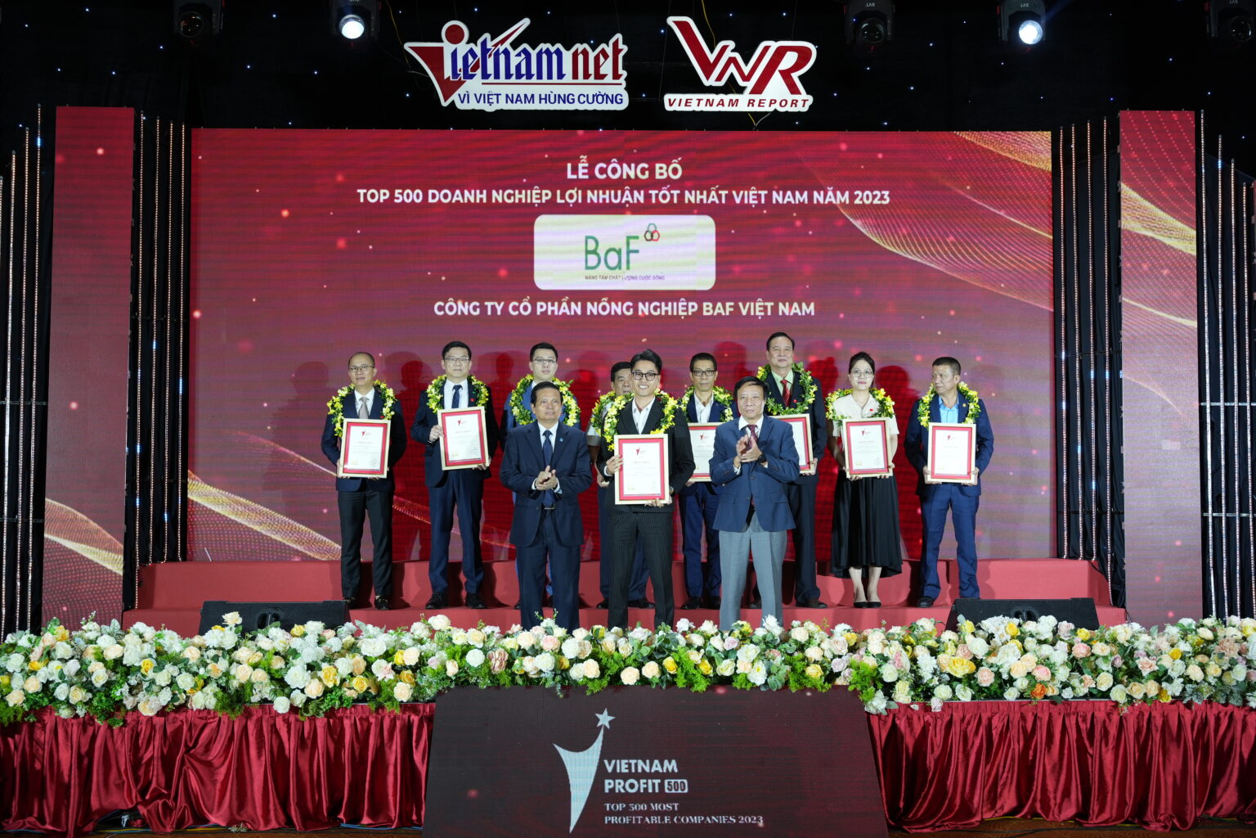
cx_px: 628
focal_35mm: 45
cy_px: 419
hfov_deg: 44.0
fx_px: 1556
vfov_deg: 30.1
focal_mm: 44.6
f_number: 4
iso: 500
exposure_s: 1/160
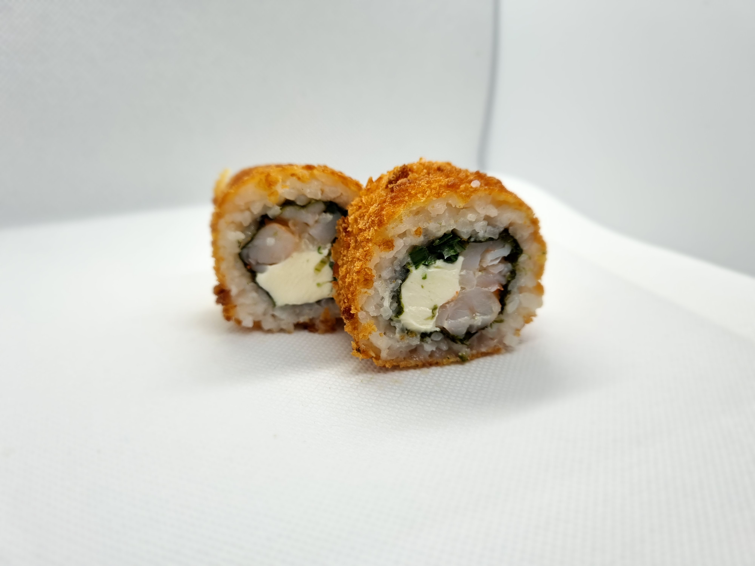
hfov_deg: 67.3
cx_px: 378
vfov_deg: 53.1
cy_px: 283
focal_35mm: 26
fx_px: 567
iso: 50
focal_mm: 5.4
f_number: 1.8
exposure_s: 1/261
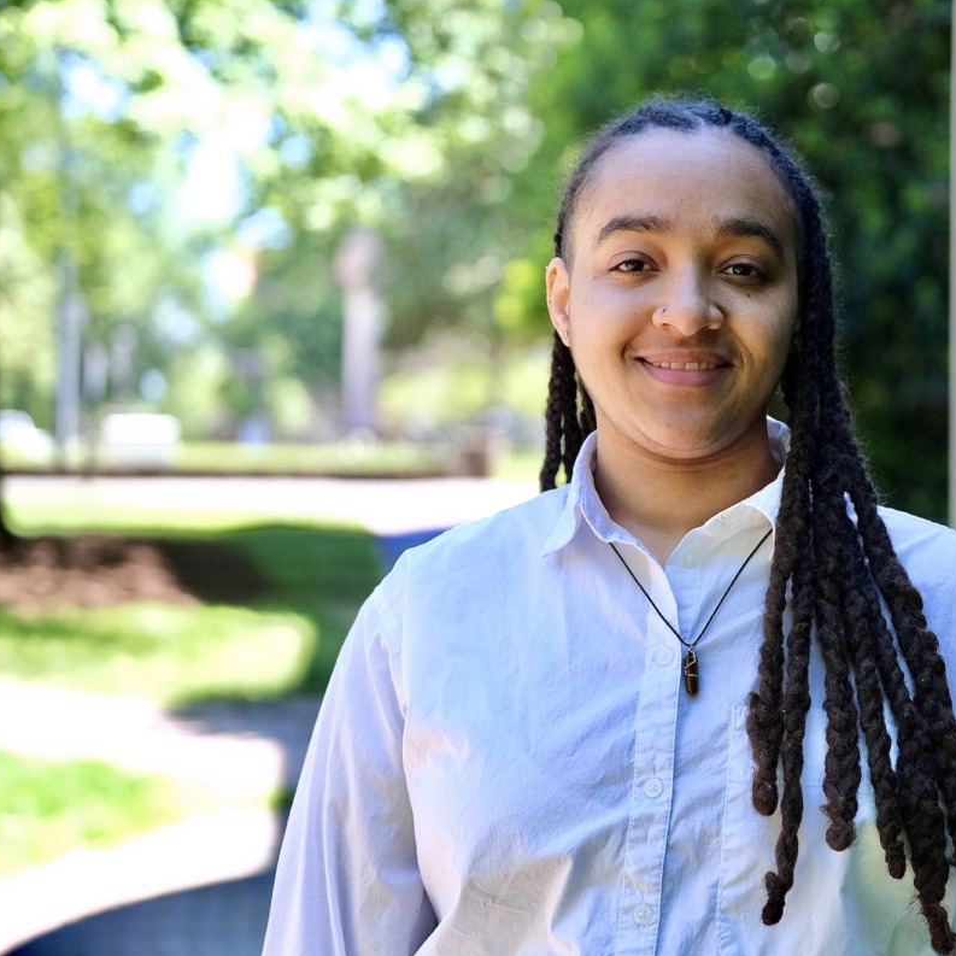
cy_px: 479
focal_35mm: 108
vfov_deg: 16.1
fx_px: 3375
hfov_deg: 16.1
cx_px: 711
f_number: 2.8
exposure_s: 1/2000
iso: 1600
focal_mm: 56.3
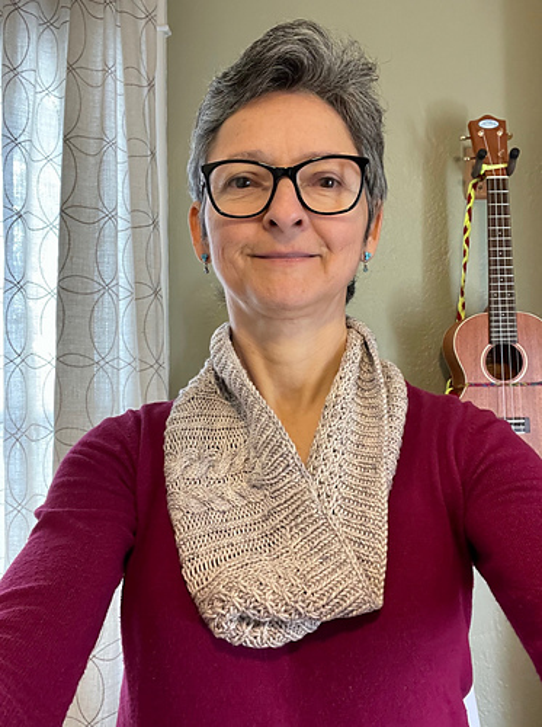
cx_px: 271
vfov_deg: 60.1
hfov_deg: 46.7
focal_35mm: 30
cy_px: 364
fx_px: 628
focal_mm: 2.71
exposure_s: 1/30
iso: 400
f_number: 2.2
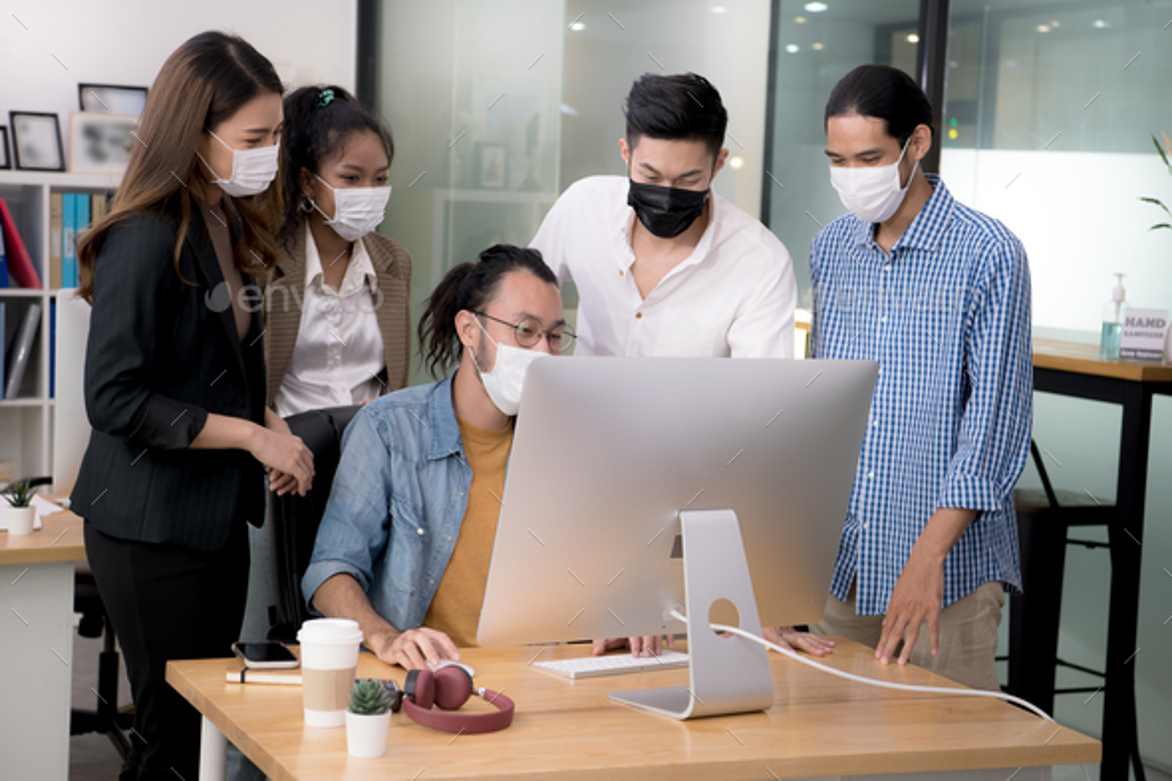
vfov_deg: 19.4
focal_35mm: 70
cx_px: 586
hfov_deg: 28.9
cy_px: 390
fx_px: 2278
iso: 200
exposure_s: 1/80
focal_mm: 70
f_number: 4.5
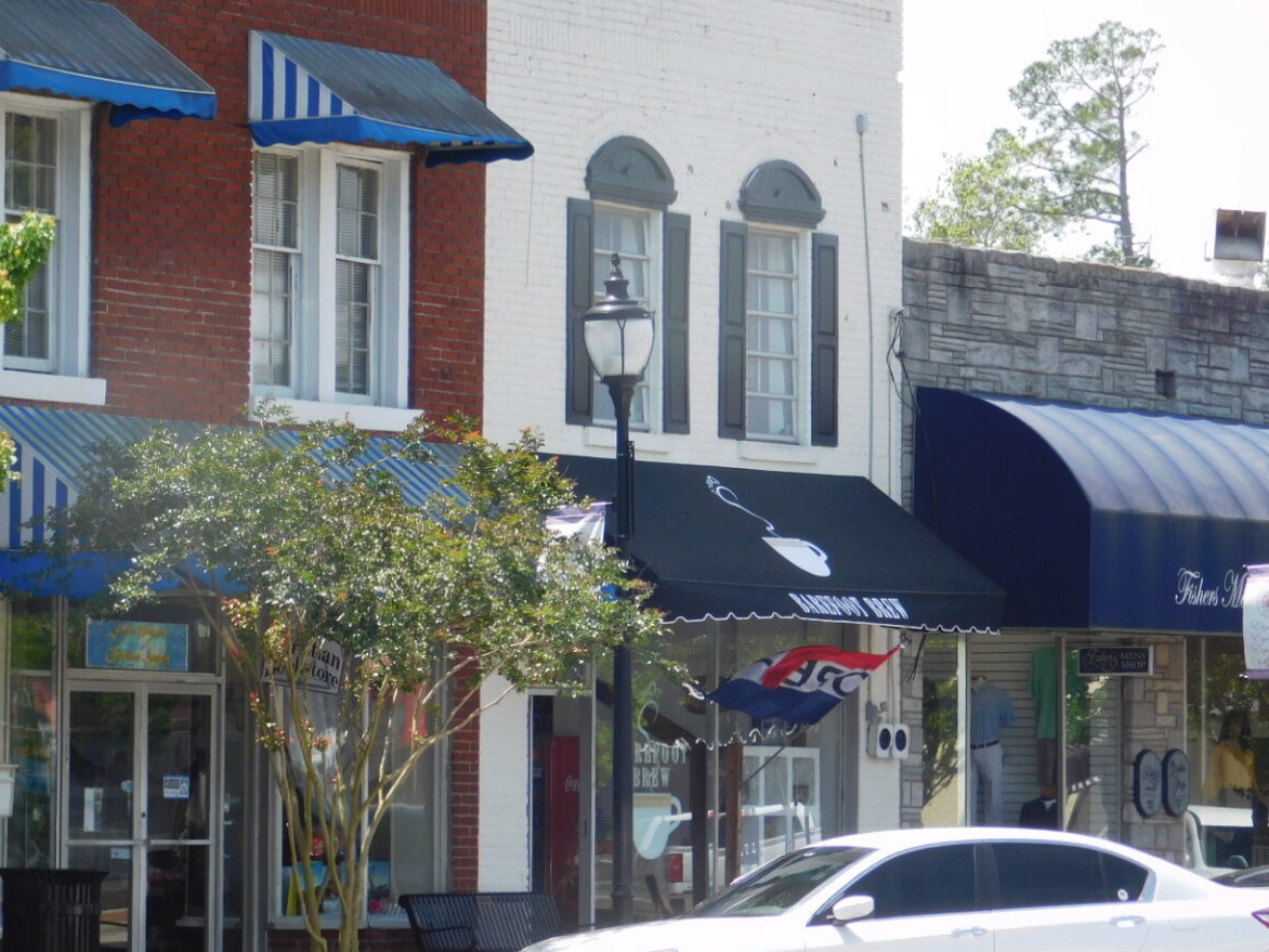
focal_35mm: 194
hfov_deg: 10.2
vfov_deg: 7.7
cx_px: 757
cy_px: 468
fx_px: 7112
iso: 125
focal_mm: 26.3
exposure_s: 1/250
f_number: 5.1
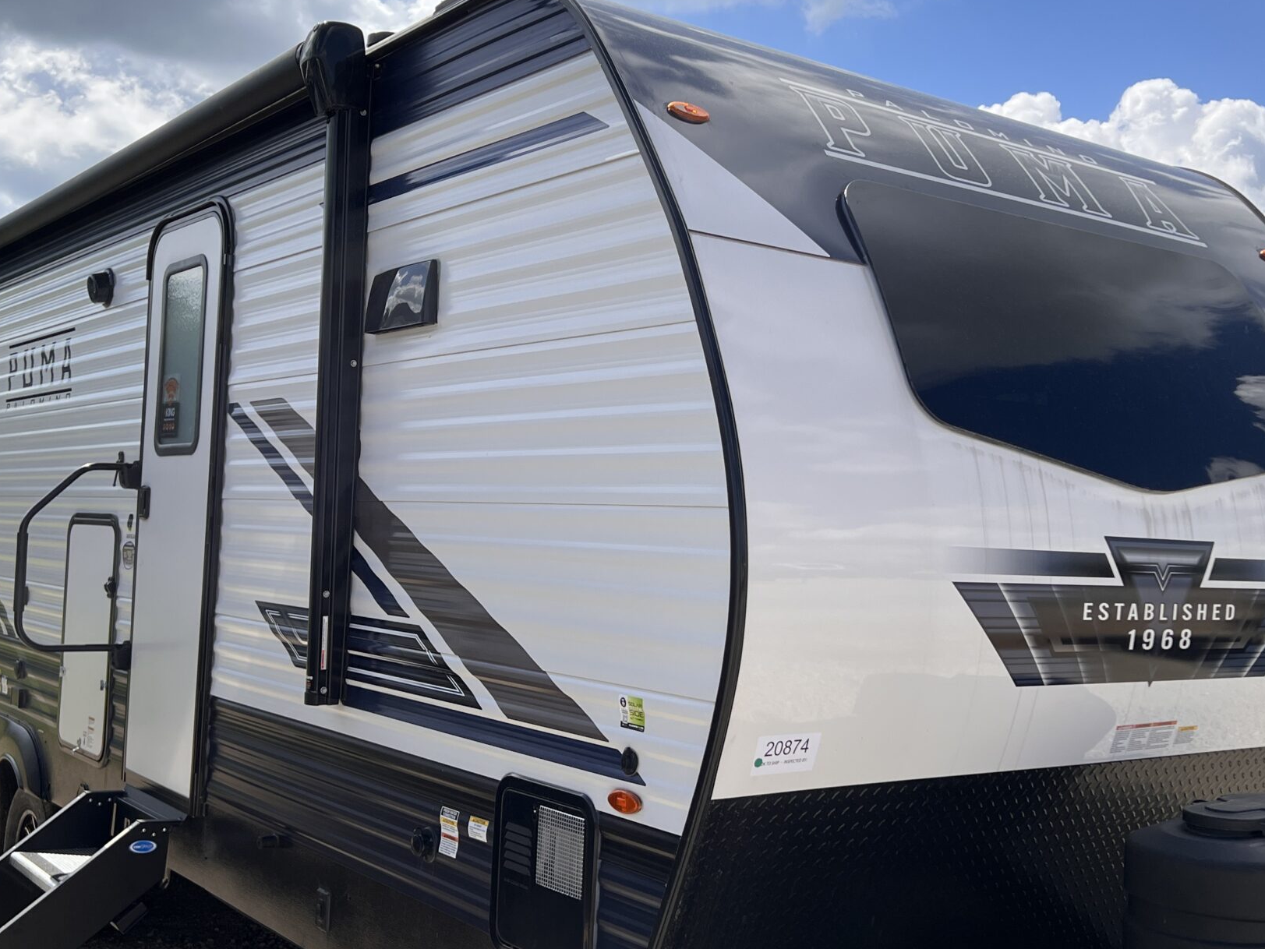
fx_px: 1499
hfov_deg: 45.7
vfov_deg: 35.1
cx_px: 675
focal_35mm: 41
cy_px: 450
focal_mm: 5.7
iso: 50
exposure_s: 1/4115
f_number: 1.5
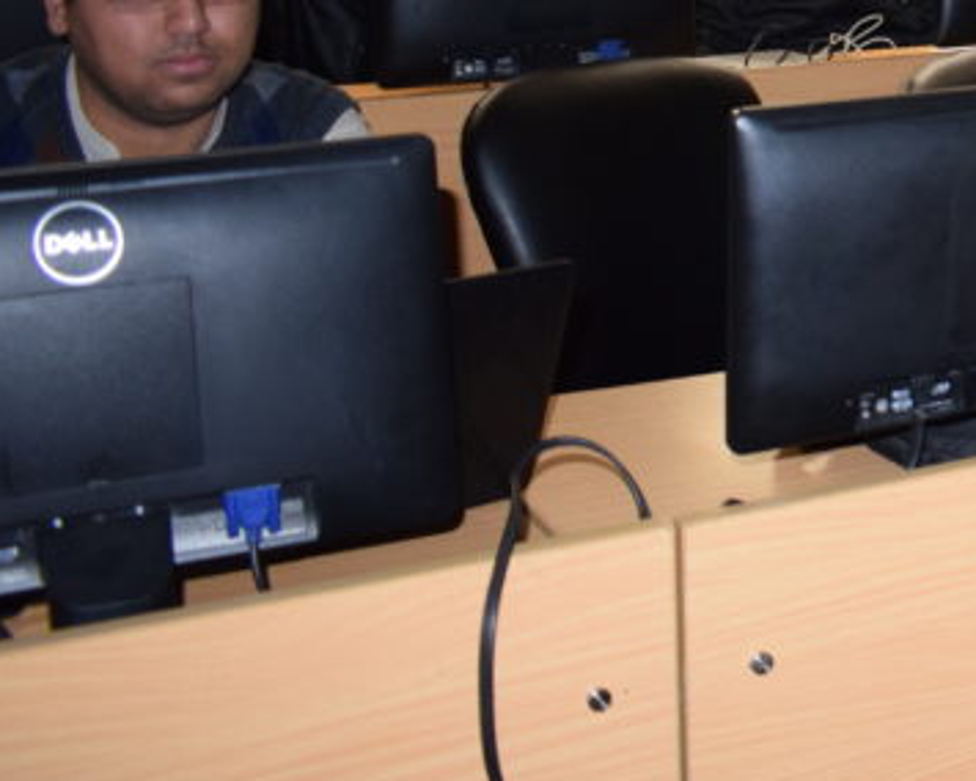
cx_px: 1399
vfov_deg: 20.3
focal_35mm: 73
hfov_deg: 22.2
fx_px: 2109
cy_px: -7
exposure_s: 1/60
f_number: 3.5
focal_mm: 18
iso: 1250
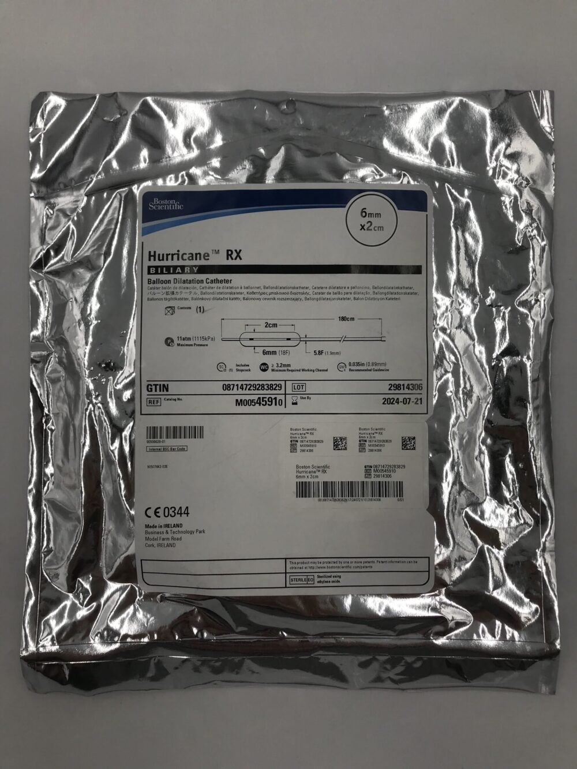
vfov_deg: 63.4
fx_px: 622
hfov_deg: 49.8
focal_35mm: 28
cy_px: 384
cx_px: 288
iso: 20
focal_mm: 3.99
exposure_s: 1/486
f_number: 1.8
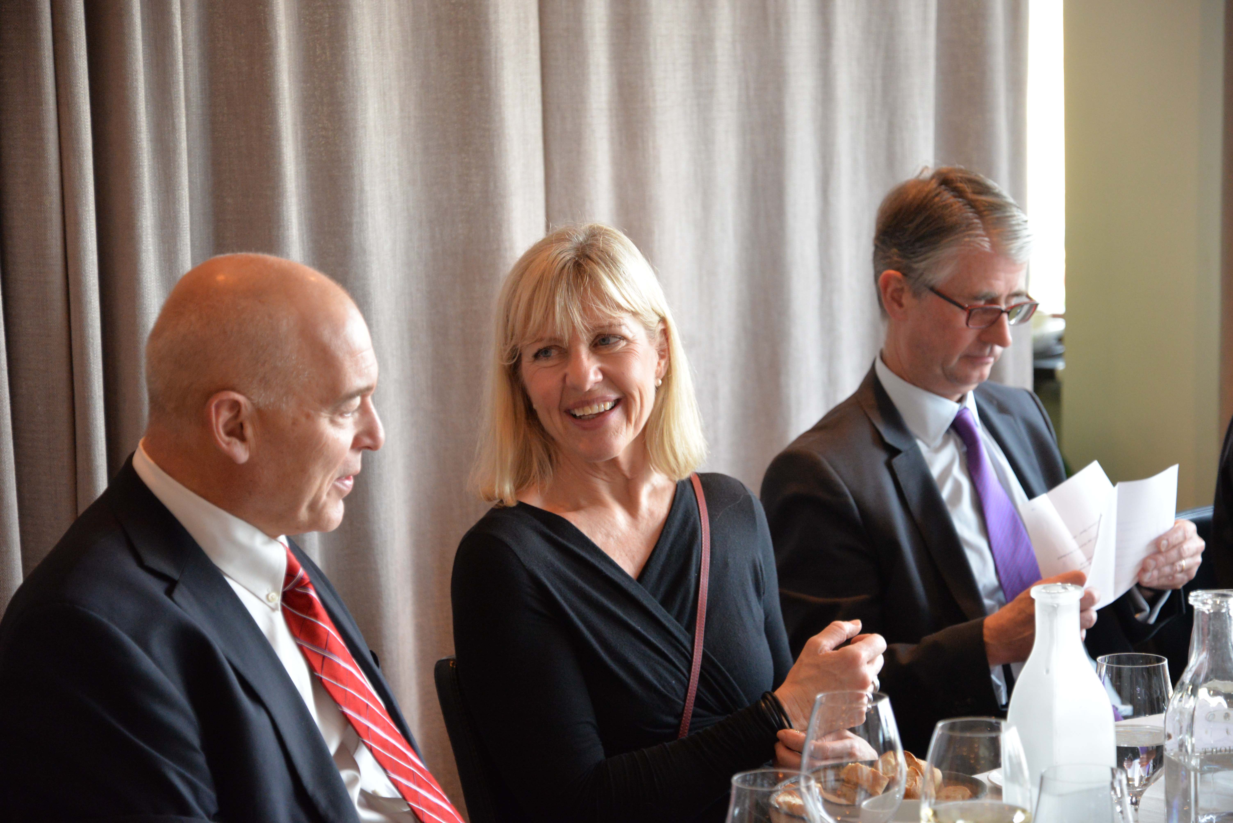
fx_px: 2912
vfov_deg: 16.1
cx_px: 616
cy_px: 412
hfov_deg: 23.9
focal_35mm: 85
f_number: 4.5
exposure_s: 1/100
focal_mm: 85
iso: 3200
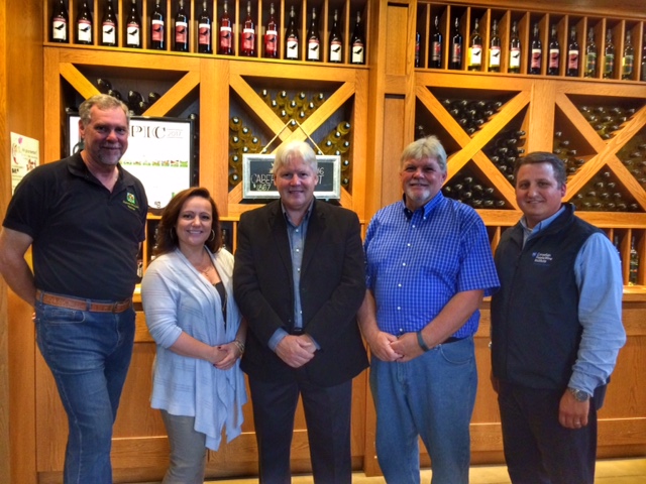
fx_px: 541
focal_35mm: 29
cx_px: 323
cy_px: 242
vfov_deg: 48.2
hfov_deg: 61.7
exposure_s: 1/30
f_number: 2.2
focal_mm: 4.15
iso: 250
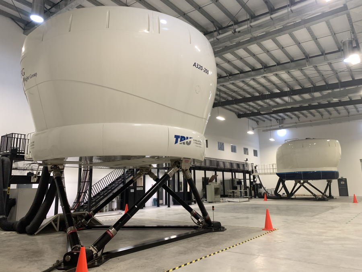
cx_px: 181
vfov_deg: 53.1
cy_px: 136
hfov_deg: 67.3
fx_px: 272
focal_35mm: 26
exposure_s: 1/60
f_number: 1.8
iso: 200
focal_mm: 4.25
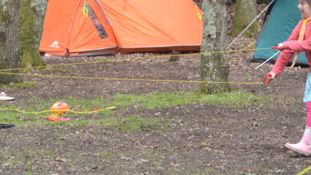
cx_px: 107
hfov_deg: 8.0
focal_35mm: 271
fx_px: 2235
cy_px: 38
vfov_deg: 4.5
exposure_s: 1/125
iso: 400
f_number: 5.6
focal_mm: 80
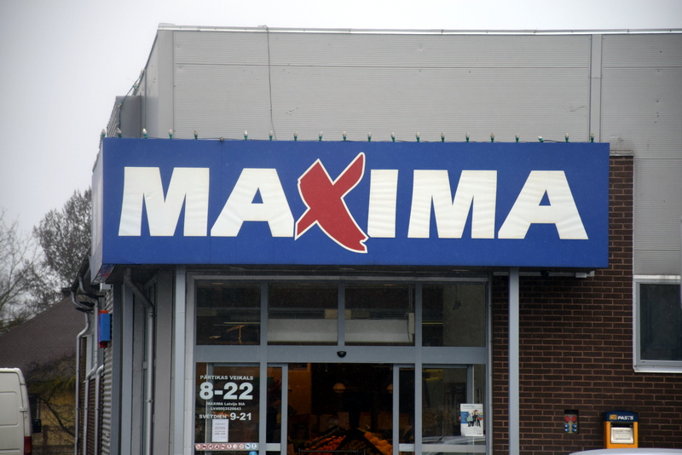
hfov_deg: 9.8
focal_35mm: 210
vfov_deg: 6.5
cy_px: 228
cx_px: 341
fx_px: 3980
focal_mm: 140
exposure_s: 1/500
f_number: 5.6
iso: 250
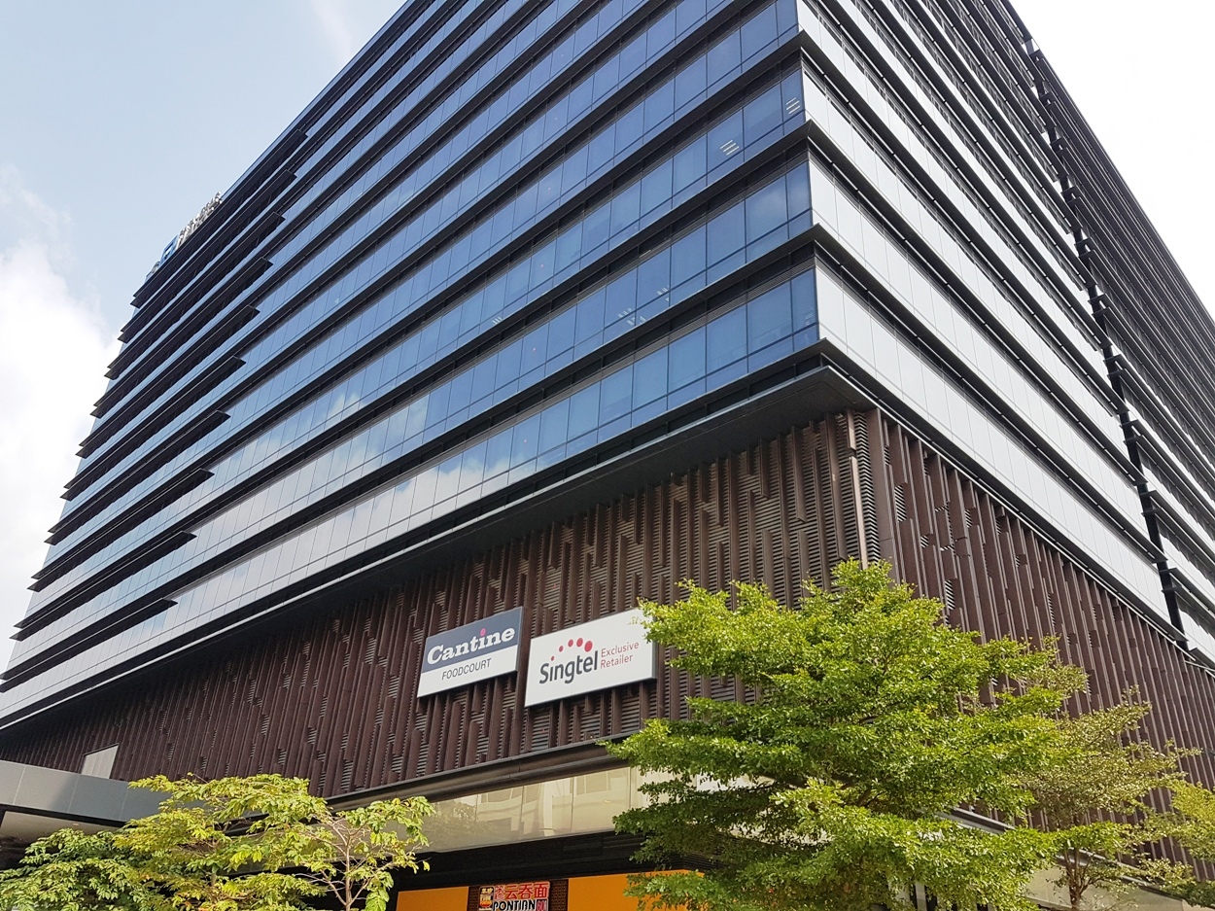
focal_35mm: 26
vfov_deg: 53.0
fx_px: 912
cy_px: 456
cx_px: 608
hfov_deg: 67.3
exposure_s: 1/1128
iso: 40
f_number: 1.7
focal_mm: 4.2
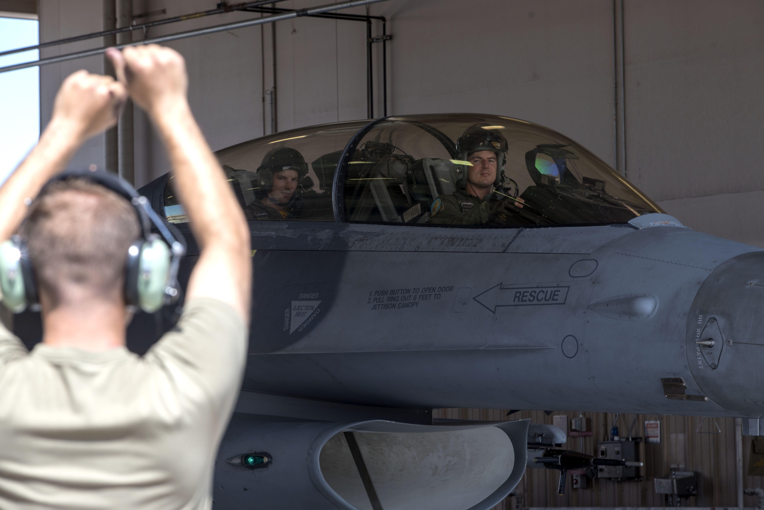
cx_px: 382
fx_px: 3291
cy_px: 255
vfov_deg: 8.9
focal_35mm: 155
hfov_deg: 13.2
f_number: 4.5
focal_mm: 155
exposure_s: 1/160
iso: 140
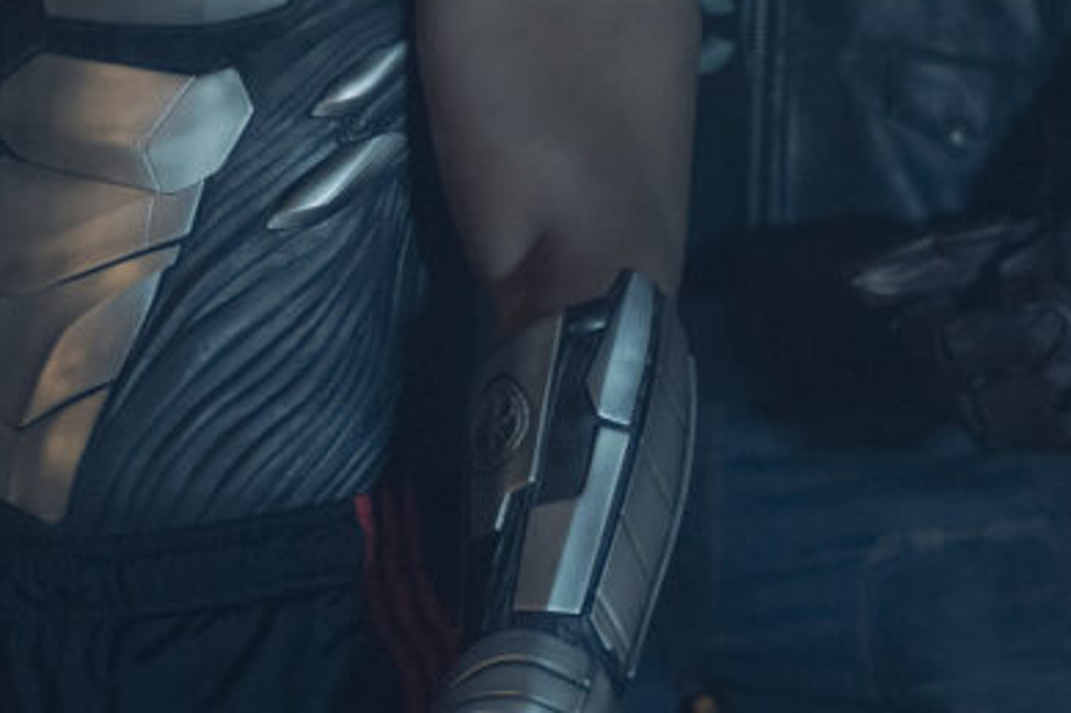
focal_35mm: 498
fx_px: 14808
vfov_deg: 2.8
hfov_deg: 4.1
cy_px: -36
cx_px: 768
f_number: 2.8
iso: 4000
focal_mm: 126
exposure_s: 1/250
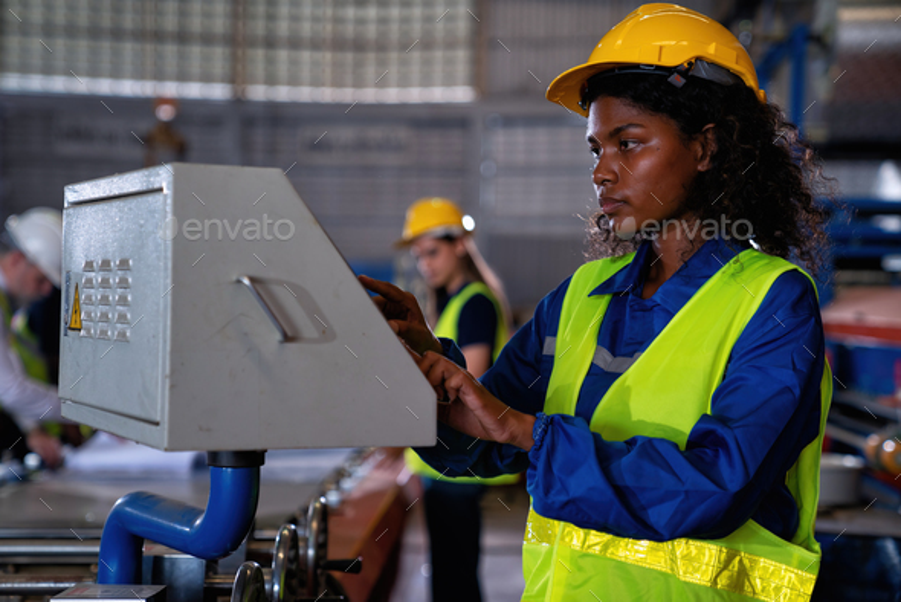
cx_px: 450
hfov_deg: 28.8
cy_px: 301
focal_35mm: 70
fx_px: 1753
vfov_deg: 19.5
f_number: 2.8
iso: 640
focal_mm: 70
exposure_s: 1/250
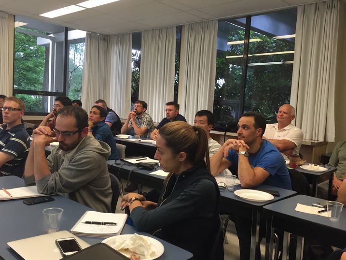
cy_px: 126
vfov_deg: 43.0
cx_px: 161
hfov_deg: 55.3
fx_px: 330
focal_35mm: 33
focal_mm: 4.15
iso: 50
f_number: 2.2
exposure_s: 1/30
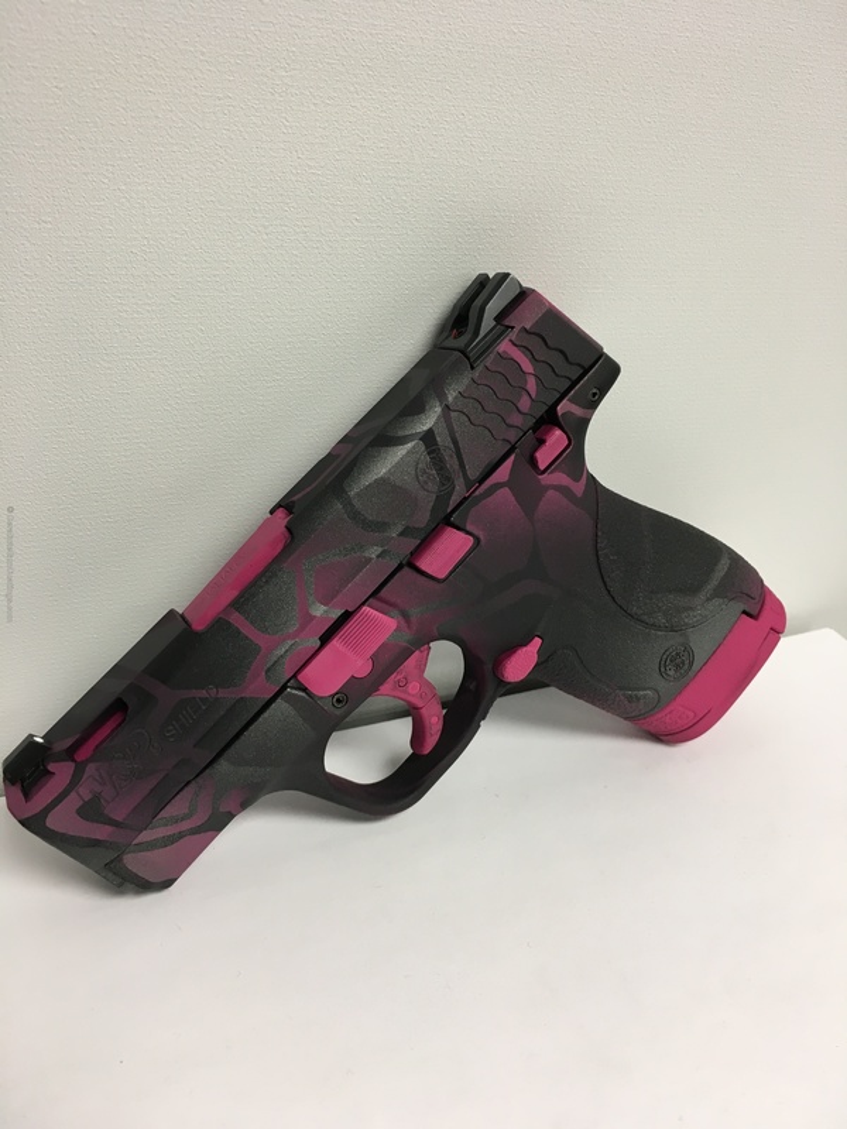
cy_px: 564
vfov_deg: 61.7
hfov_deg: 48.2
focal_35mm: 29
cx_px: 424
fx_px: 946
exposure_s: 1/30
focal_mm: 4.15
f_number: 2.2
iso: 64
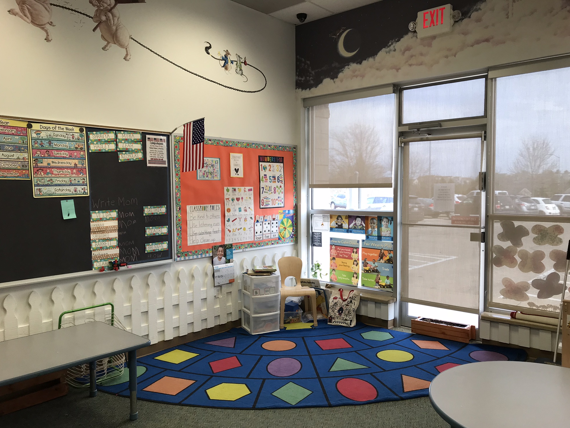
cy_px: 220
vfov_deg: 48.2
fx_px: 478
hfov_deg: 61.6
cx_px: 292
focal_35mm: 29
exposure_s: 1/60
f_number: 1.8
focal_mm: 3.99
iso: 20
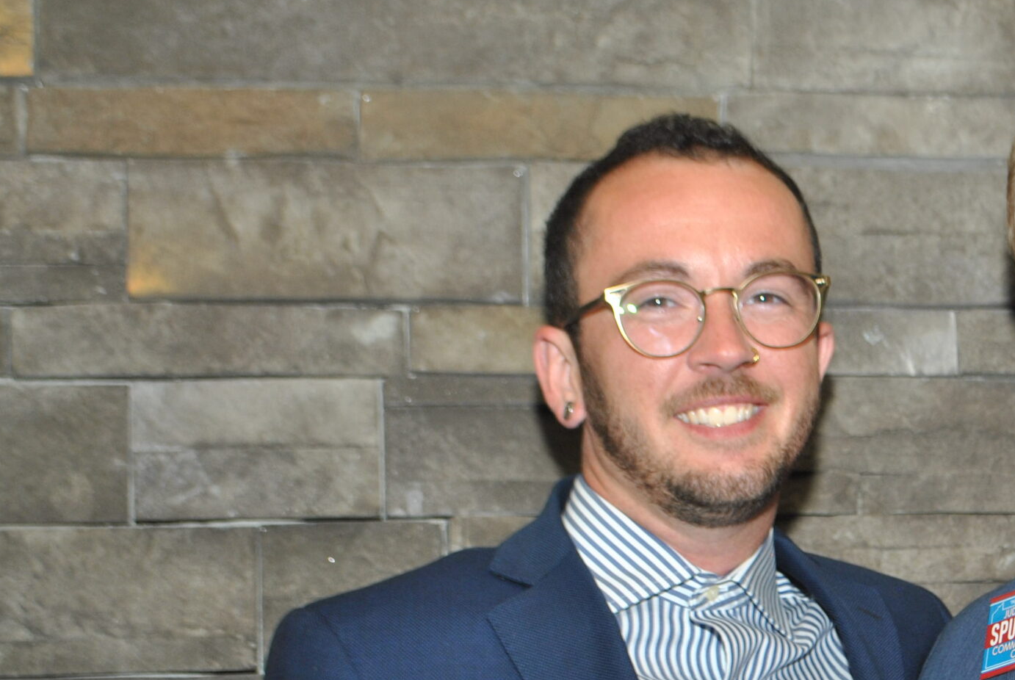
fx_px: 2824
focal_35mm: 100
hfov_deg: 20.1
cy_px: 548
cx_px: 870
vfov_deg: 13.7
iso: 200
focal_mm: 36
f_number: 5
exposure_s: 1/60
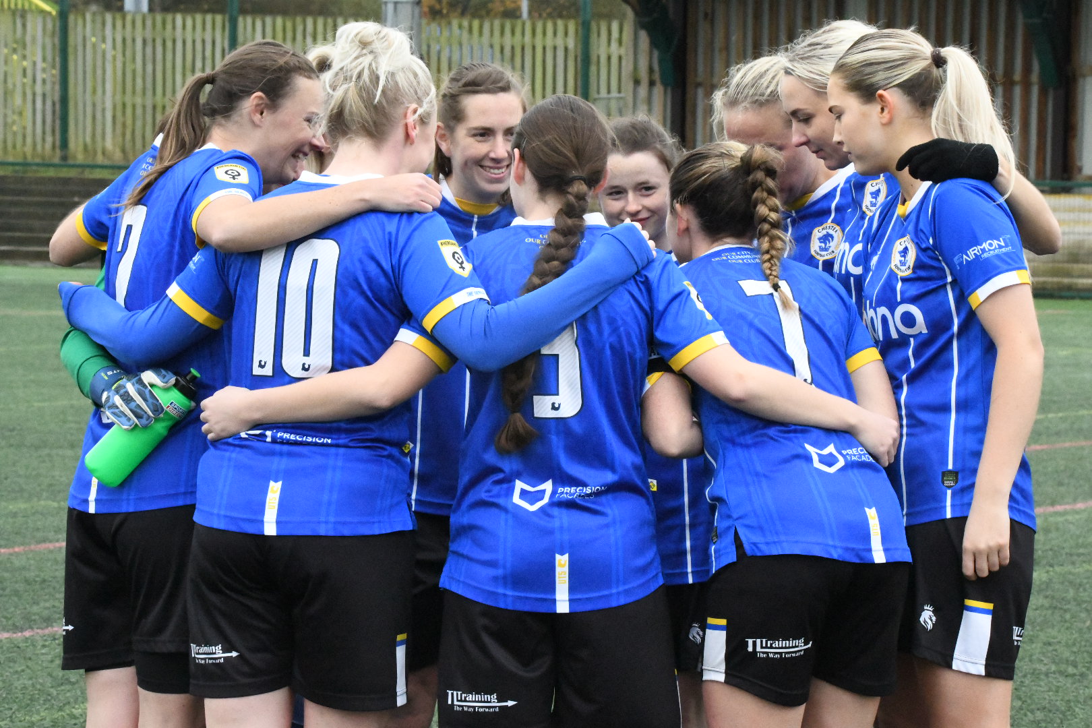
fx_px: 4550
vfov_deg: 9.1
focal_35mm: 150
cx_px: 546
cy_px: 364
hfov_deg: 13.7
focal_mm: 150
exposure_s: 1/400
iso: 25600
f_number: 20
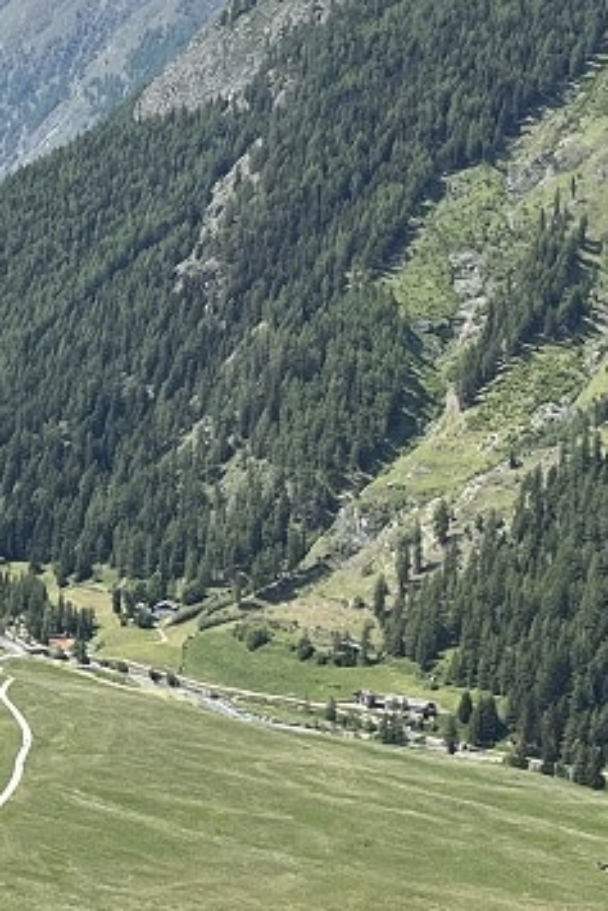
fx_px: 2505
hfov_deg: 13.4
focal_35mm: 99
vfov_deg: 20.6
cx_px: -180
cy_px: 453
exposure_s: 1/2463
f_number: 1.6
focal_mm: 5.1
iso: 50
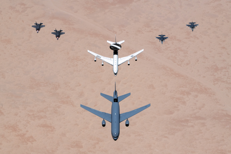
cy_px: 77
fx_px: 1283
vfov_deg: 6.9
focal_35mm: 200
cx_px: 116
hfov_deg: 10.3
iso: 640
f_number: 20
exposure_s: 1/640
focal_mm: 200
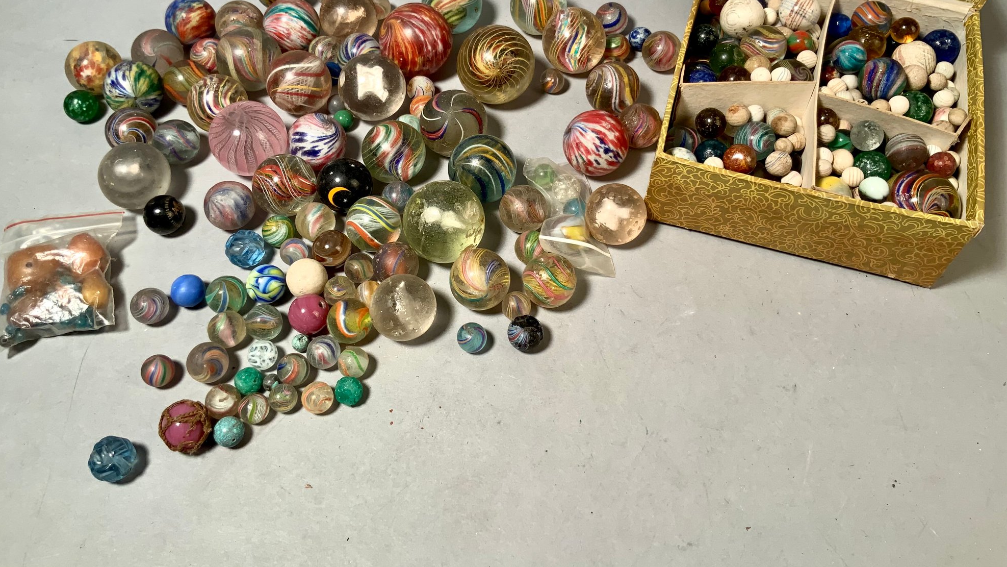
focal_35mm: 32
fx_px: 854
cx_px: 500
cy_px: 191
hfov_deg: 61.0
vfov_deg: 36.3
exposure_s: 1/128
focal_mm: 3
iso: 16
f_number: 1.8
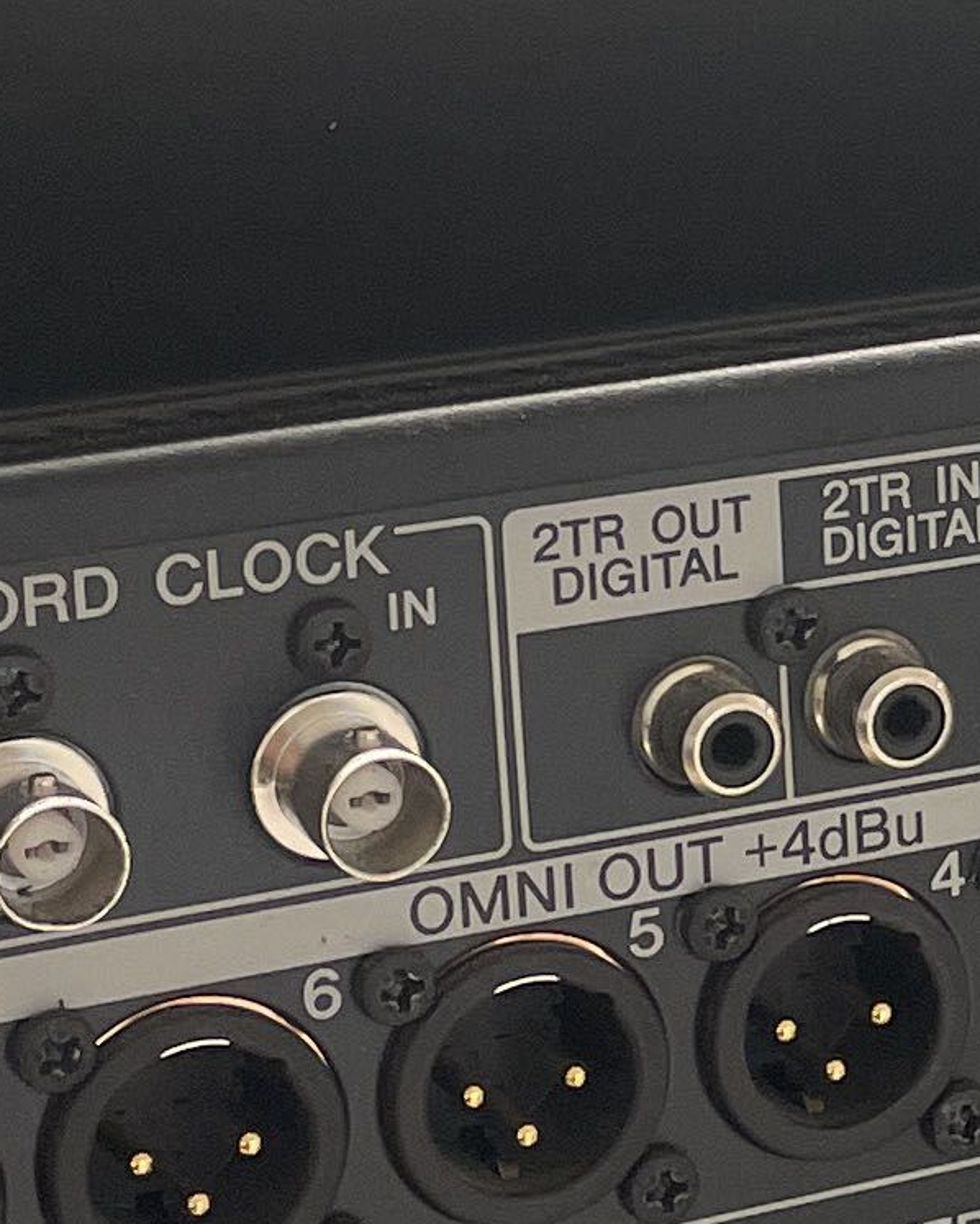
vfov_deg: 14.0
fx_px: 4965
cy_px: 495
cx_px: 1291
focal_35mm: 137
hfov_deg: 11.0
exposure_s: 1/50
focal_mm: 4.2
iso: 100
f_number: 1.6
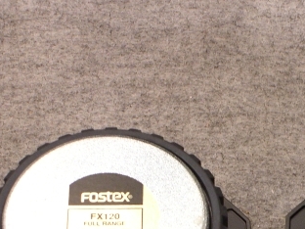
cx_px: 264
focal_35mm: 195
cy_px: 233
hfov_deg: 10.1
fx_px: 1718
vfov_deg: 7.6
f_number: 4.8
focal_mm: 19.7
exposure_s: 1/6
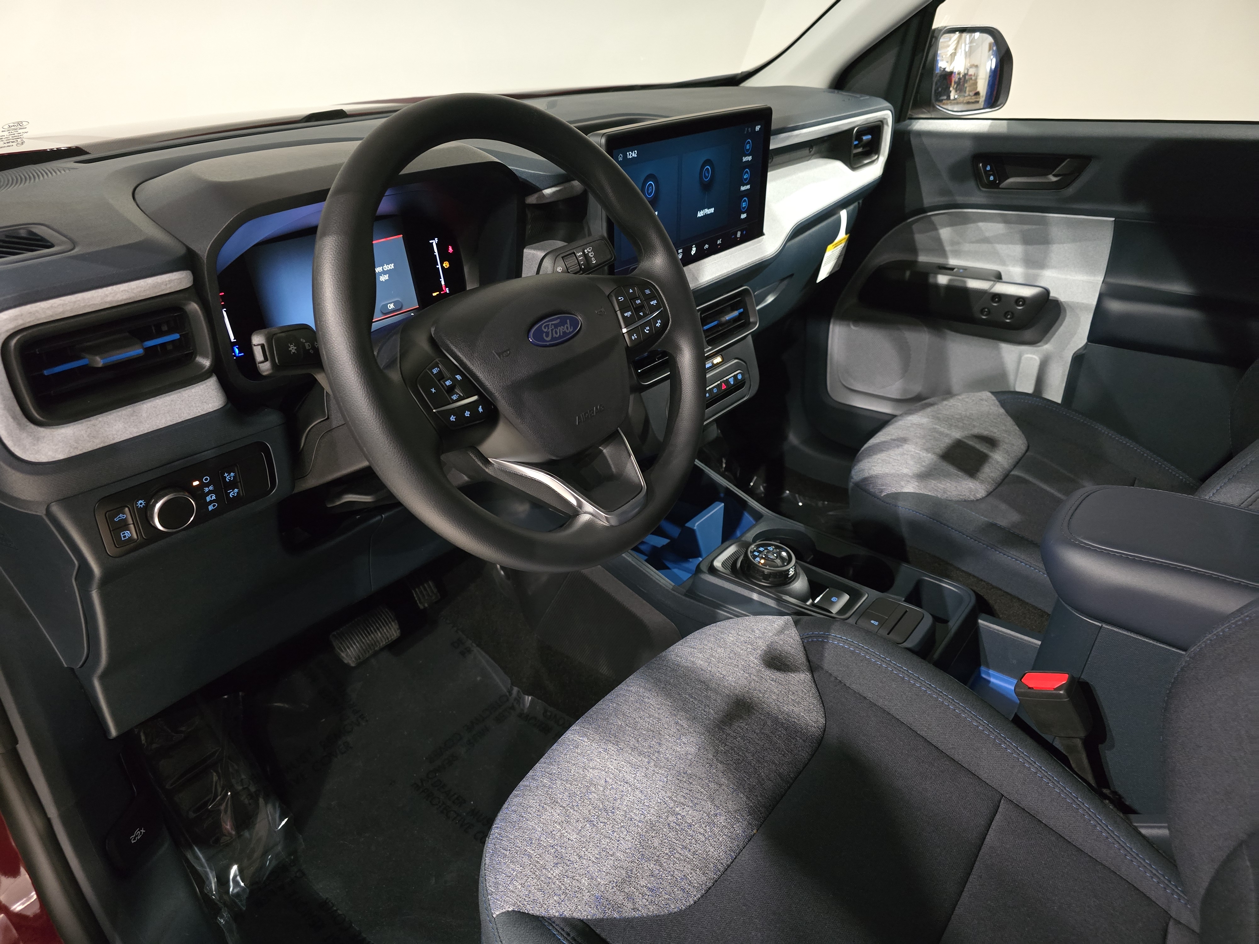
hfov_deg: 73.9
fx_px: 837
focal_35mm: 23
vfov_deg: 58.9
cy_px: 472
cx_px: 630
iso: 1600
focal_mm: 6.3
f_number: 1.7
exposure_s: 1/40
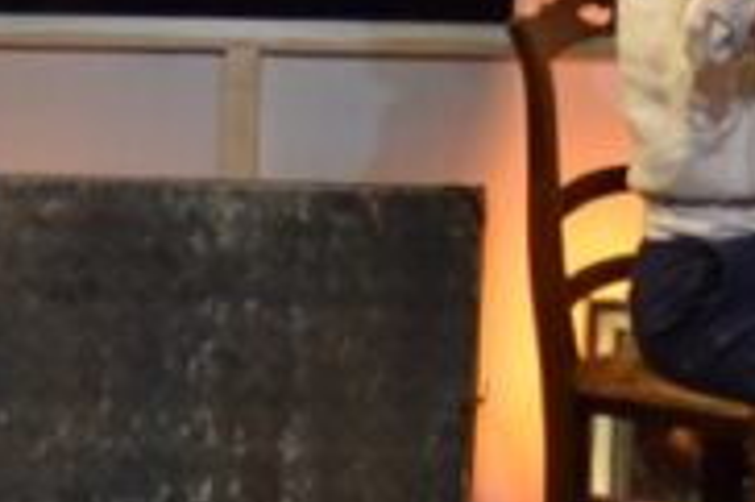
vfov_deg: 2.3
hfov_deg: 3.4
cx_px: 1937
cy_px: 58
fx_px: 12404
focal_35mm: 592
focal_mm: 70
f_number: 4
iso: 1000
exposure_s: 1/80
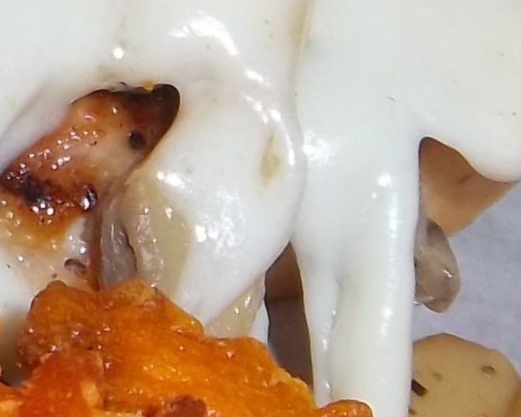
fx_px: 2637
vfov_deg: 9.0
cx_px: -97
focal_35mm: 171
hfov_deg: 11.1
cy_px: -10
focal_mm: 5.05
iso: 64
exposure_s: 1/30
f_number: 3.5
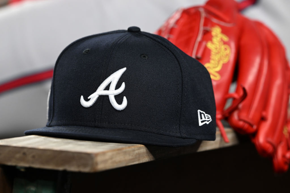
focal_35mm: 400
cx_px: 145
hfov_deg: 5.2
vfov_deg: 3.4
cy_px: 96
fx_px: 3222
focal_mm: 400
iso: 2000
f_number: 6.3
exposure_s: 1/320
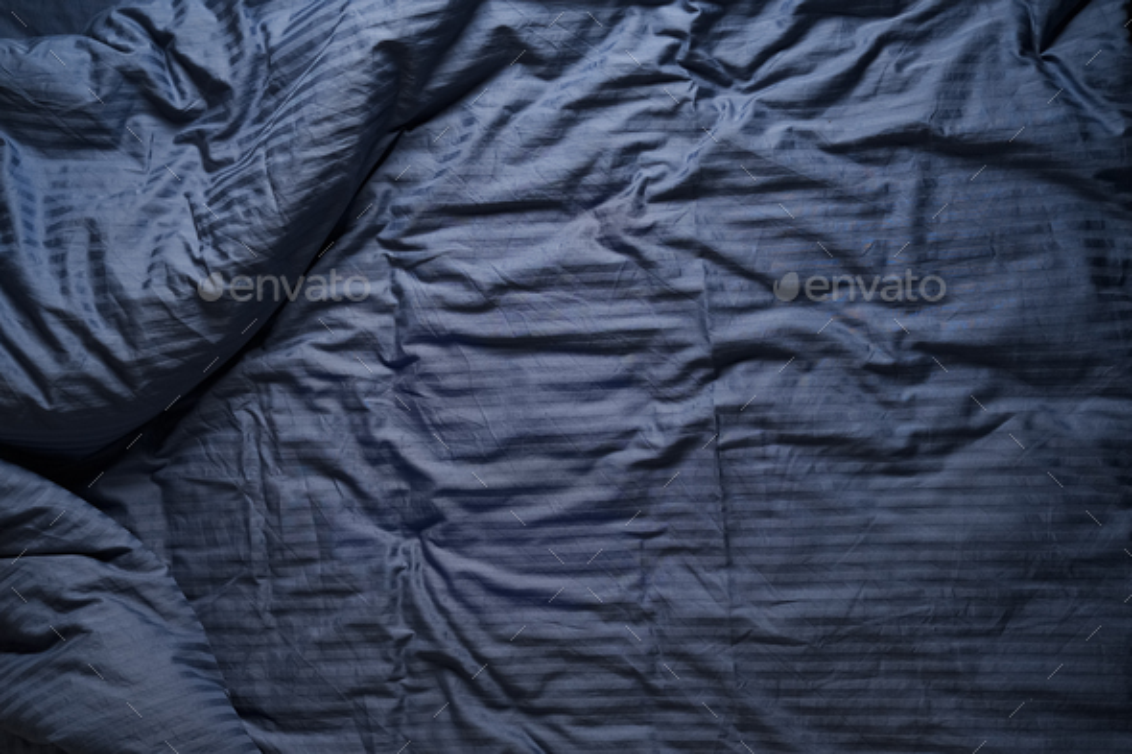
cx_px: 566
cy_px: 377
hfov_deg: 39.6
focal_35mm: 50
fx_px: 1572
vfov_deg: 27.0
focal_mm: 33
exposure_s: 1/160
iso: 400
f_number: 2.8
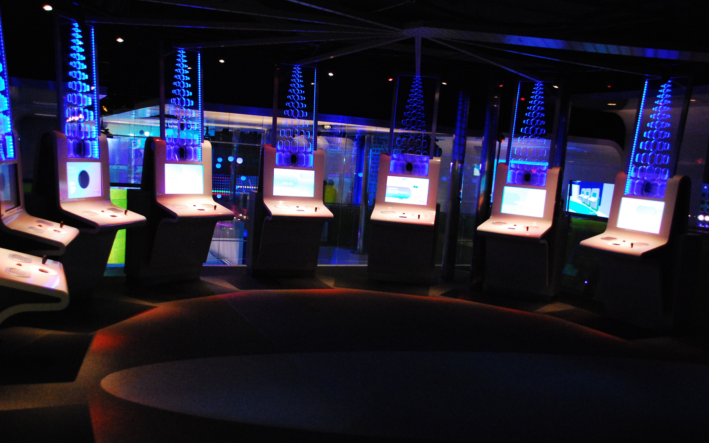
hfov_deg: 56.7
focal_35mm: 34
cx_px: 354
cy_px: 225
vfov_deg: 37.3
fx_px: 657
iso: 1600
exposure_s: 1/50
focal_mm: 22
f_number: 3.8
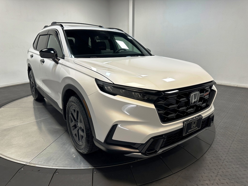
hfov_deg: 71.6
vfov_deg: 56.8
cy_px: 93
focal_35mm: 24
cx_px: 124
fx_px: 172
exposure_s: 1/60
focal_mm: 6.86
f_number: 1.78
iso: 160
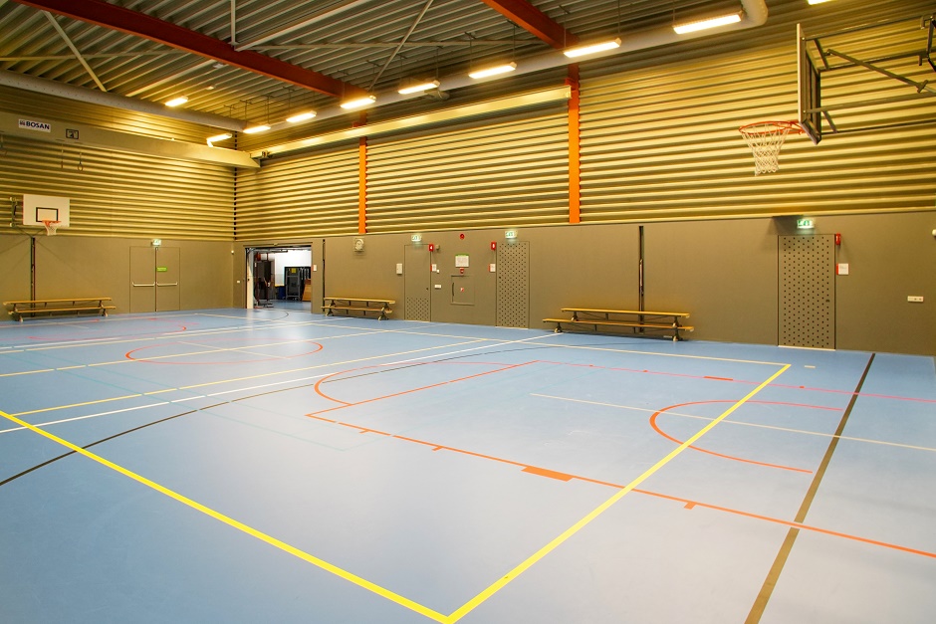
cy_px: 312
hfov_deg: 81.2
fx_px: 546
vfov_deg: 59.5
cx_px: 468
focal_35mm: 21
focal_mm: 14
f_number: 6.3
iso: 2000
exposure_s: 1/25
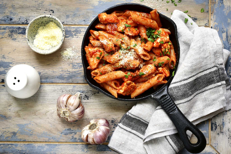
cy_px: 77
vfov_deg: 22.6
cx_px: 116
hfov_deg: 33.4
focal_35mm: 60
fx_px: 385
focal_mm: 60
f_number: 18
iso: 500
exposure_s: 1/2
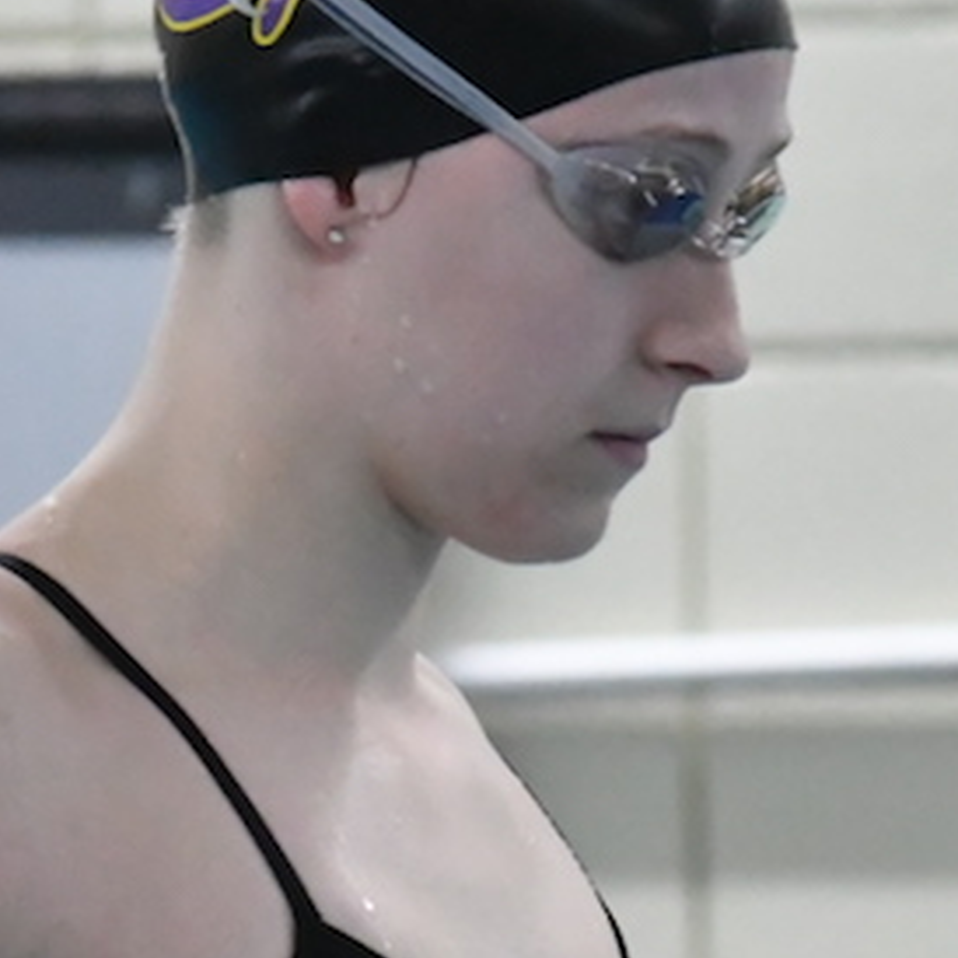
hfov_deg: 1.5
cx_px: 168
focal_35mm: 1162
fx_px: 36383
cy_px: 907
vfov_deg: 1.5
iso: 8000
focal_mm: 200
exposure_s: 1/250
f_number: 8
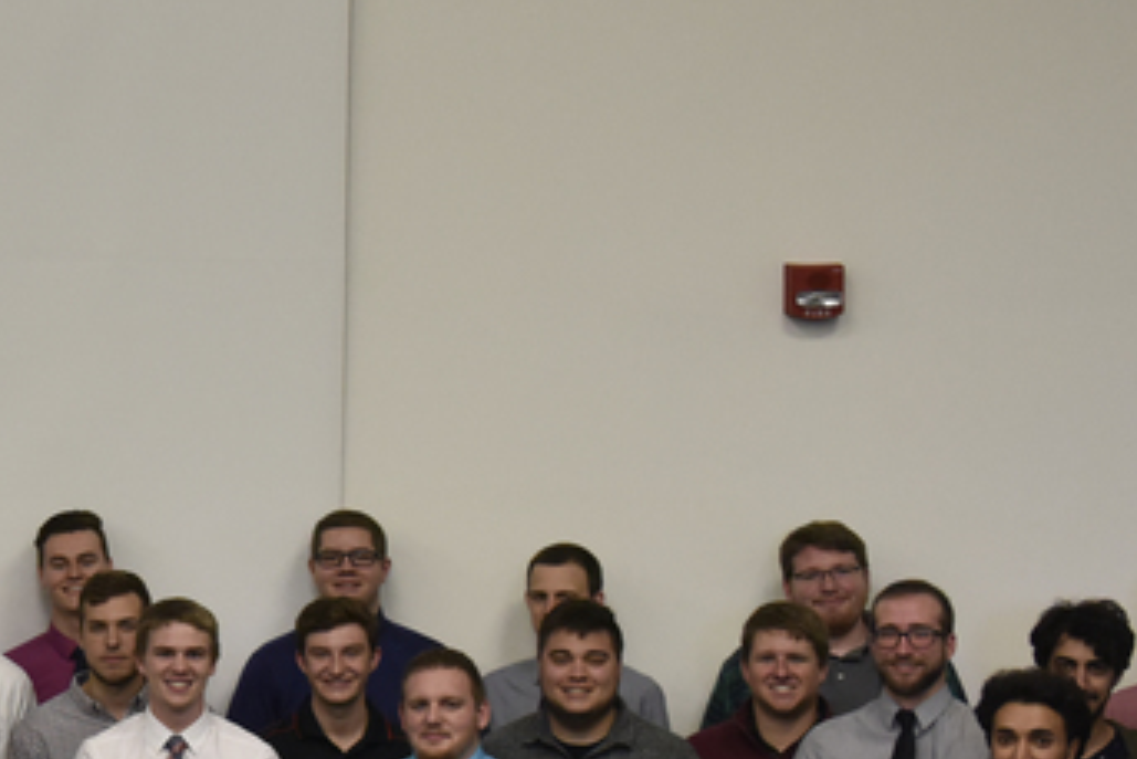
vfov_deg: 9.8
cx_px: -471
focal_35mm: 140
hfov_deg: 13.9
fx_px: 4423
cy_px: 555
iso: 2000
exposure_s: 1/200
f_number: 3.2
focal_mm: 40
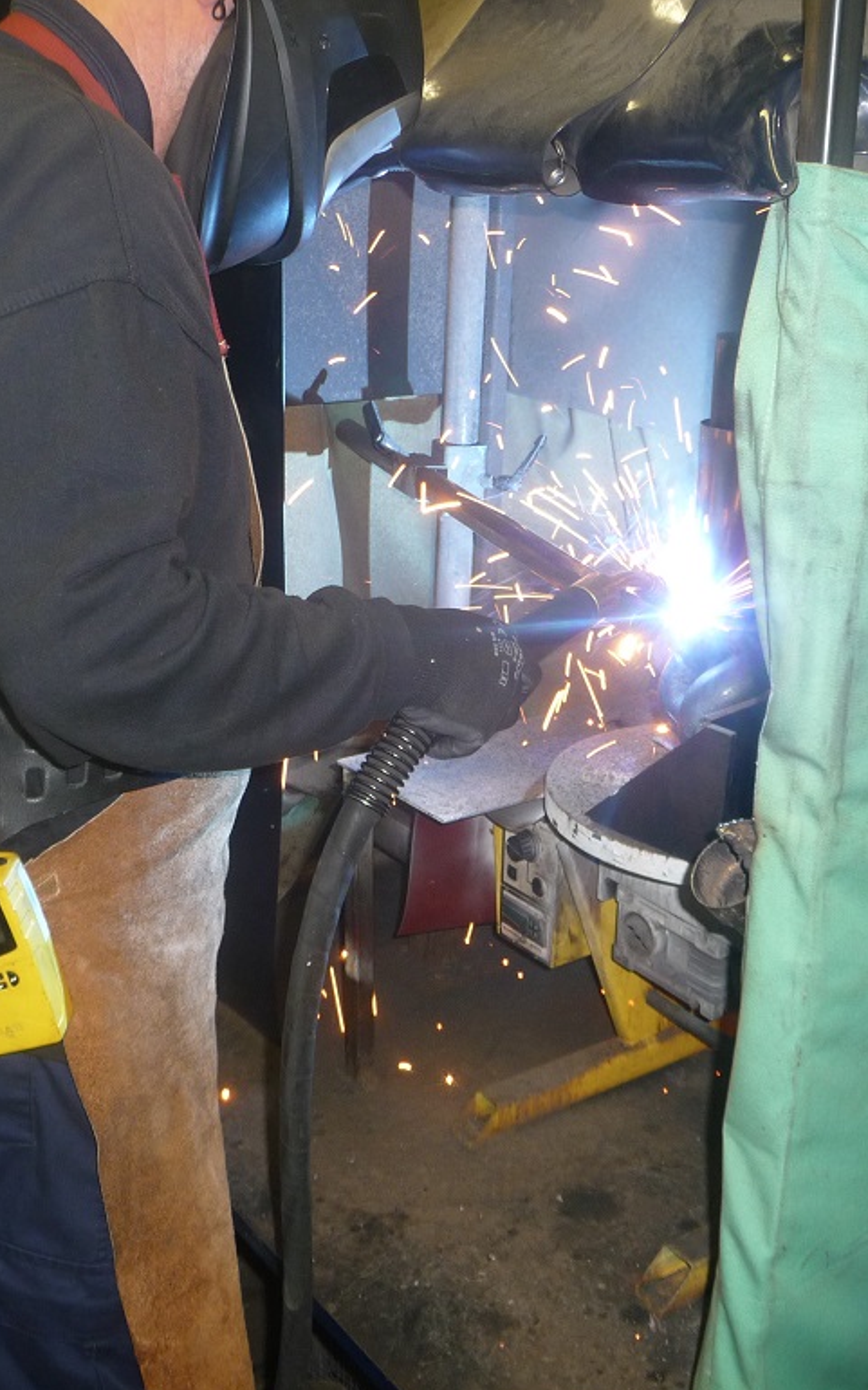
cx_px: 466
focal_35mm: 40
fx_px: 1515
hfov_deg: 32.0
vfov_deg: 49.3
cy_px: 700
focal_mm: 4.7
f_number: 3.3
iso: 125
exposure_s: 1/30
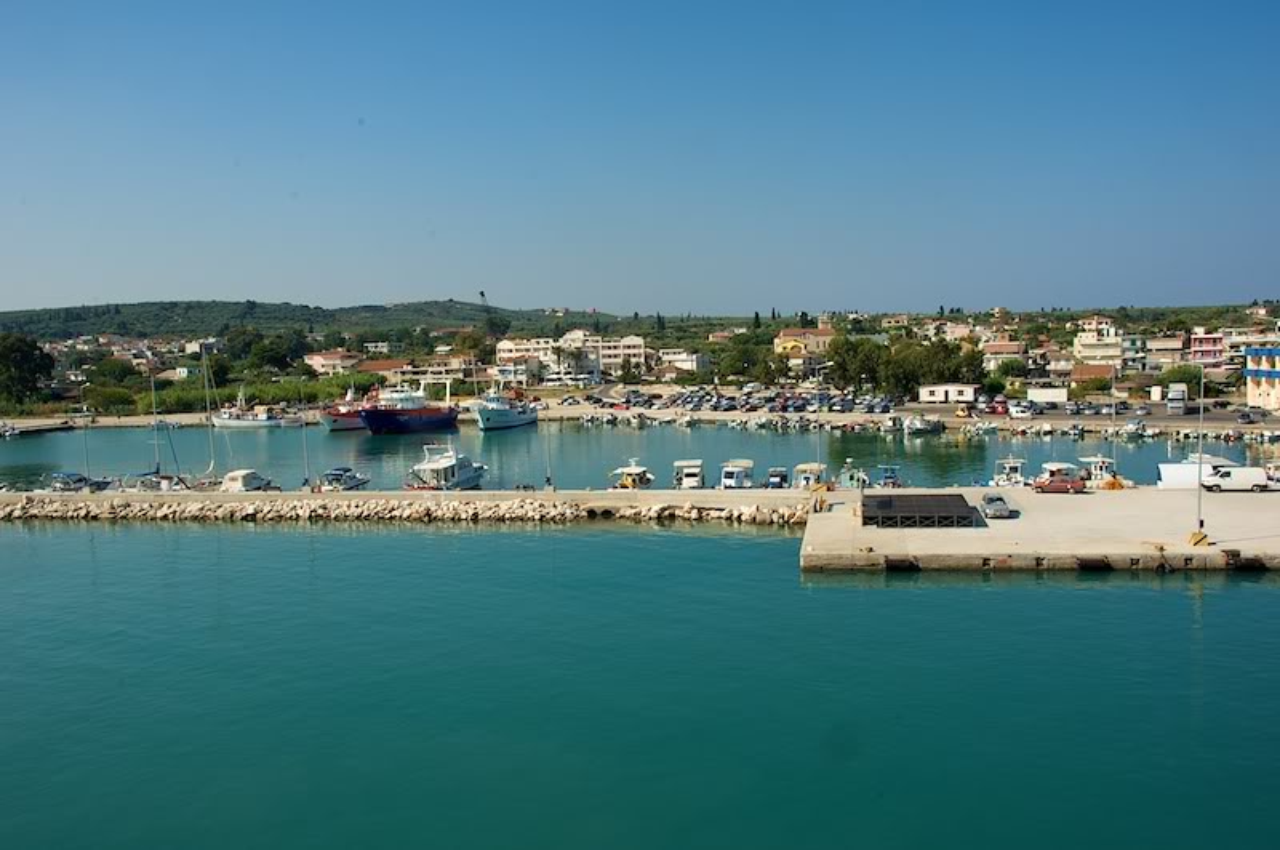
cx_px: 640
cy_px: 425
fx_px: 1065
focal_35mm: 30
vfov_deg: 43.5
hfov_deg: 62.0
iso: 100
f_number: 16
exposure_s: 1/60
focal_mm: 20
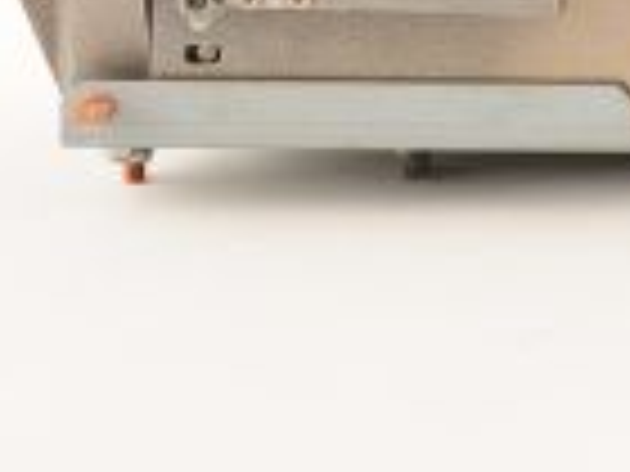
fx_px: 3749
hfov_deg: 9.1
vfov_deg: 7.1
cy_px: -285
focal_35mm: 206
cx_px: 1184
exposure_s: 1/125
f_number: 9
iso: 1600
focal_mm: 50
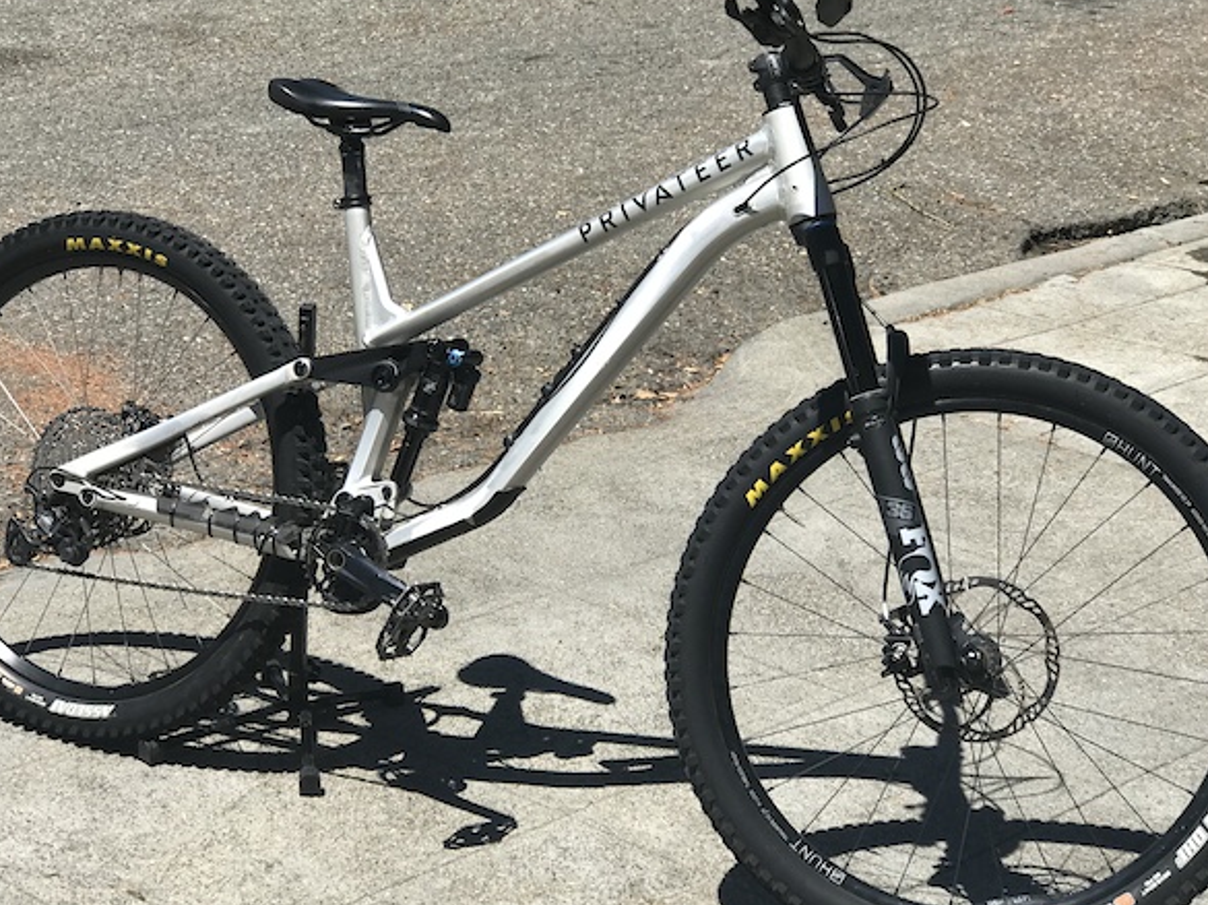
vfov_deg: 18.9
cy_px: 457
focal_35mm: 78
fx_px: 2720
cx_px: 576
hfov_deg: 25.0
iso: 20
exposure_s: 1/630
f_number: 2.8
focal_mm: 6.6
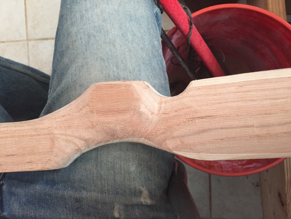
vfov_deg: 48.2
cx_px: 146
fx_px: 244
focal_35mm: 29
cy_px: 110
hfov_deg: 61.7
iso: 320
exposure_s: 1/15
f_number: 2.2
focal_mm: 4.15
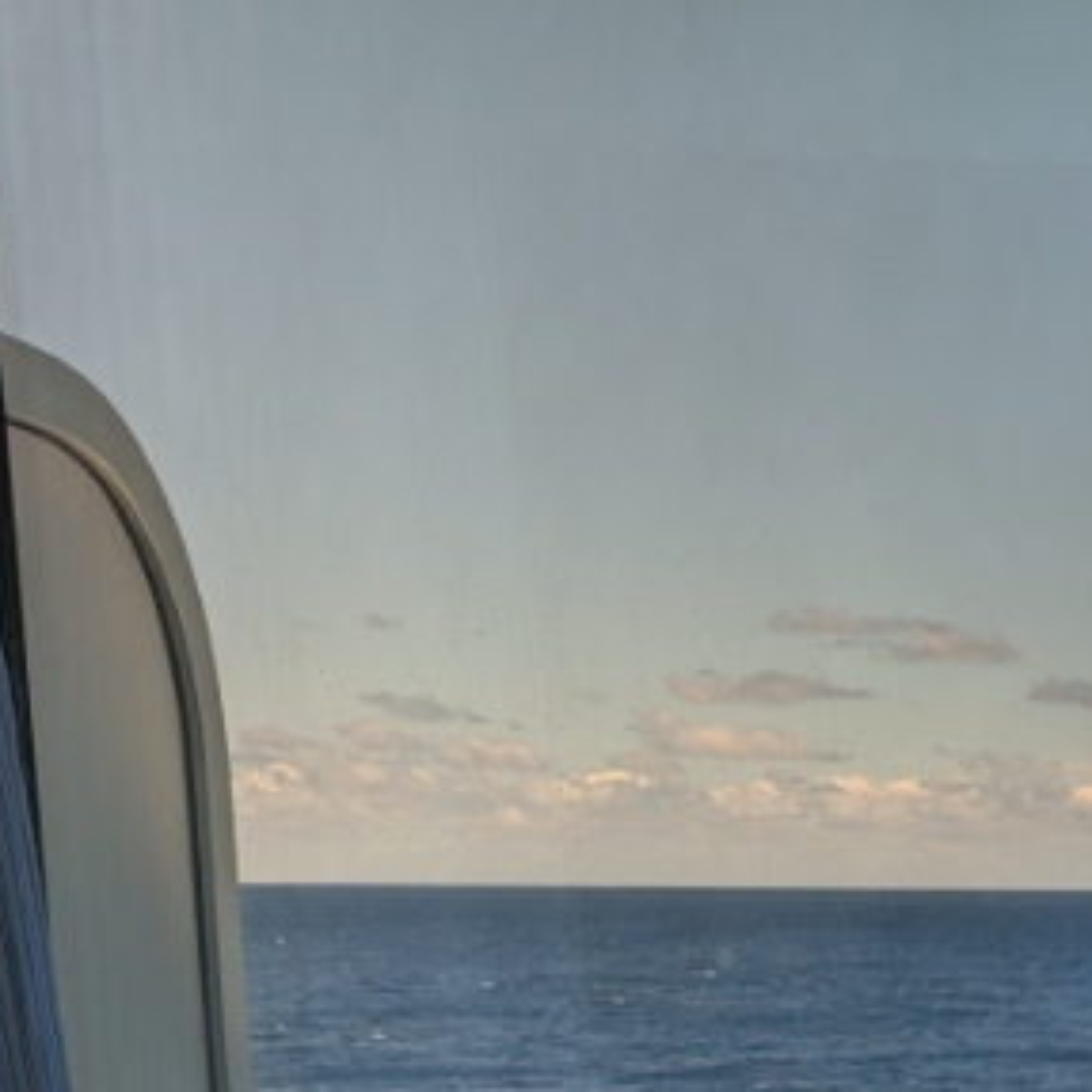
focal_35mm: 77
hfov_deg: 20.2
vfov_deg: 20.7
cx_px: 1492
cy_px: 1368
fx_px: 2748
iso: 47
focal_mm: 5.43
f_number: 1.89
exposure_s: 1/1429
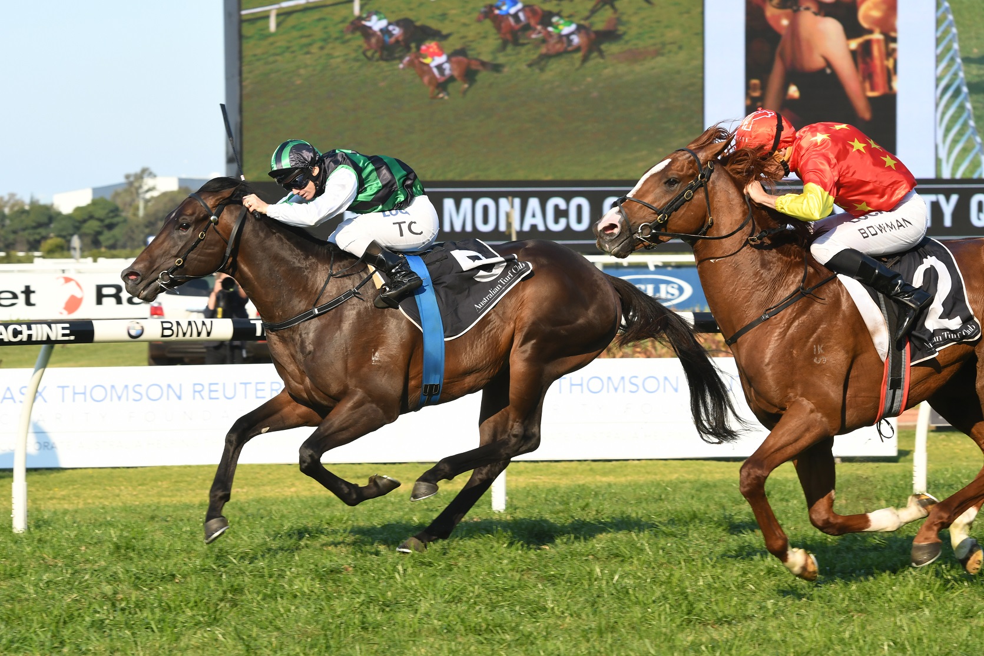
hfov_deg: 12.2
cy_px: 328
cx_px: 492
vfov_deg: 8.2
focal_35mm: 168
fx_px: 4592
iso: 500
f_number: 7.1
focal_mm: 112
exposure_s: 1/1000
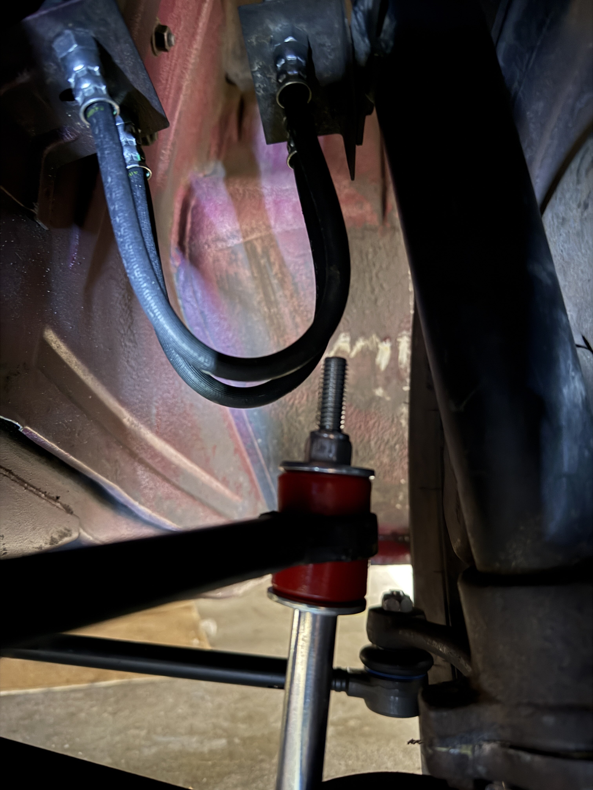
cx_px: 296
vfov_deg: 71.6
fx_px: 548
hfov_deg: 56.8
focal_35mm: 24
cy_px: 395
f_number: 1.78
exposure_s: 1/5
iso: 1600
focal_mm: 6.76
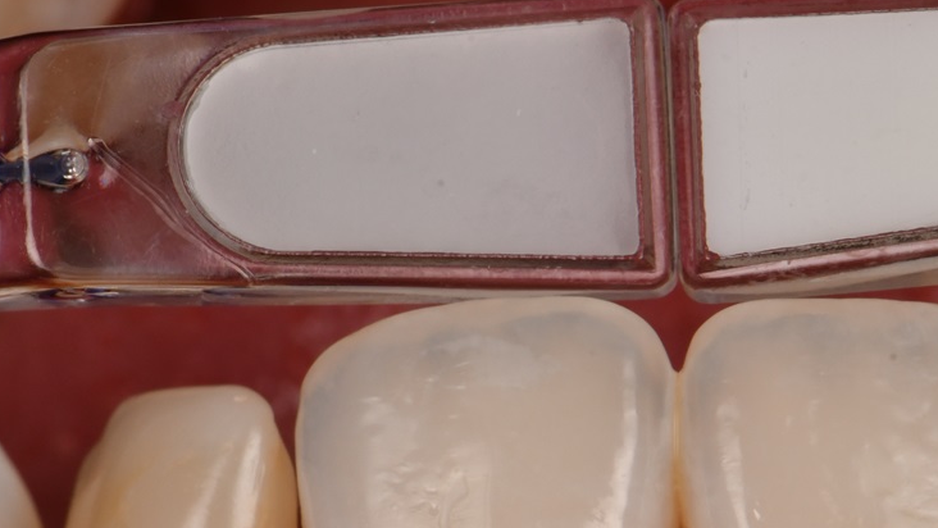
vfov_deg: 3.9
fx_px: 7711
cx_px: 701
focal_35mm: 310
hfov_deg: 7.0
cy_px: 442
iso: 200
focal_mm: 105
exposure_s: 1/160
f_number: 32
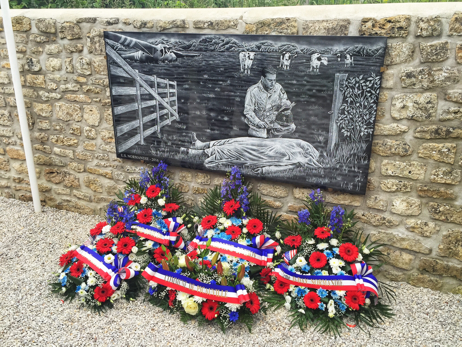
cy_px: 174
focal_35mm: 29
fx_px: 387
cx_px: 231
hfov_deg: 61.7
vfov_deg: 48.2
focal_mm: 4.15
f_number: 2.2
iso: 32
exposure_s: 1/628
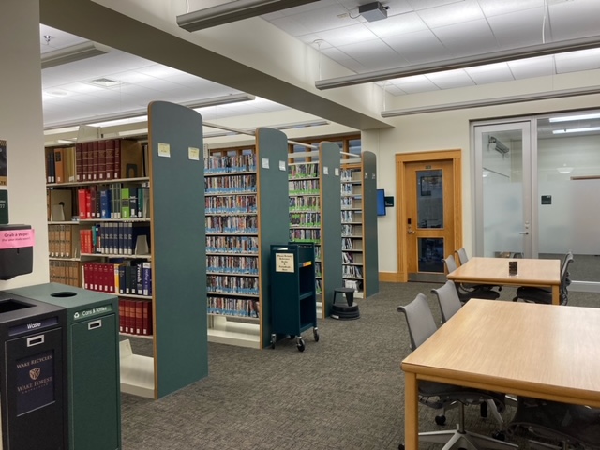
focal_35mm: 28
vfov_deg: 49.7
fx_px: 485
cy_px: 225
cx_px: 300
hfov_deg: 63.4
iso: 64
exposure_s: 1/60
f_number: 1.8
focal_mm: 3.99
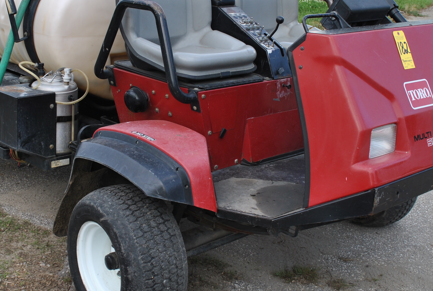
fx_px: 675
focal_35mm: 56
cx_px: 166
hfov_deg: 35.4
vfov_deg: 24.3
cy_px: 120
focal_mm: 22
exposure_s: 1/125
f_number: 5.6
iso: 100
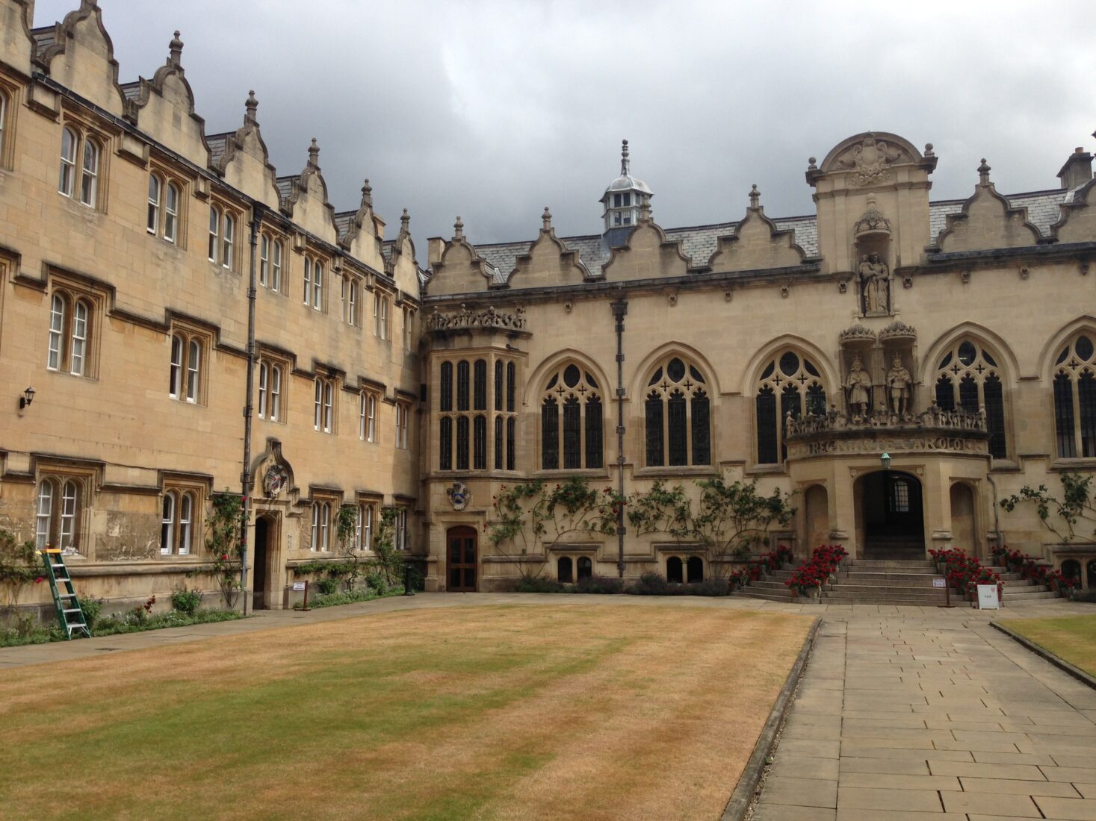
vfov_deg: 42.9
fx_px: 1045
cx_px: 548
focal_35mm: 33
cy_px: 410
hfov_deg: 55.4
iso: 50
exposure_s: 1/1355
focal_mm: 4.13
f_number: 2.4
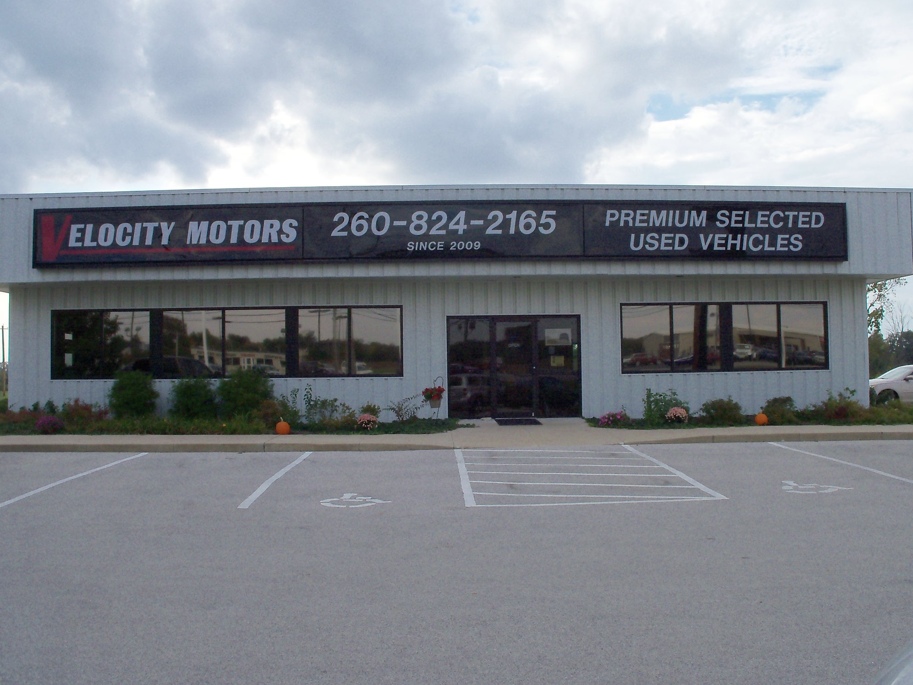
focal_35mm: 36
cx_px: 455
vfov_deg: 39.7
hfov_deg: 51.4
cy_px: 346
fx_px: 949
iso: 160
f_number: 5.5
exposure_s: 1/320
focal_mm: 6.3
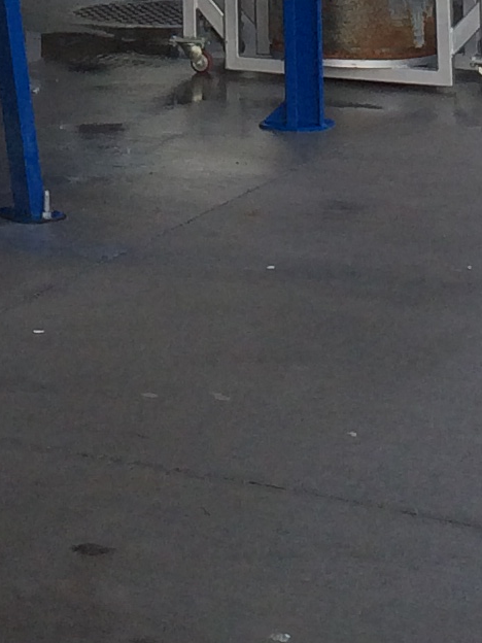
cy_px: -684
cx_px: -183
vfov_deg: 11.3
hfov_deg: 9.3
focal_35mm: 157
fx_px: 2915
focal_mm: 4.12
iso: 32
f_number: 2.2
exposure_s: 1/684
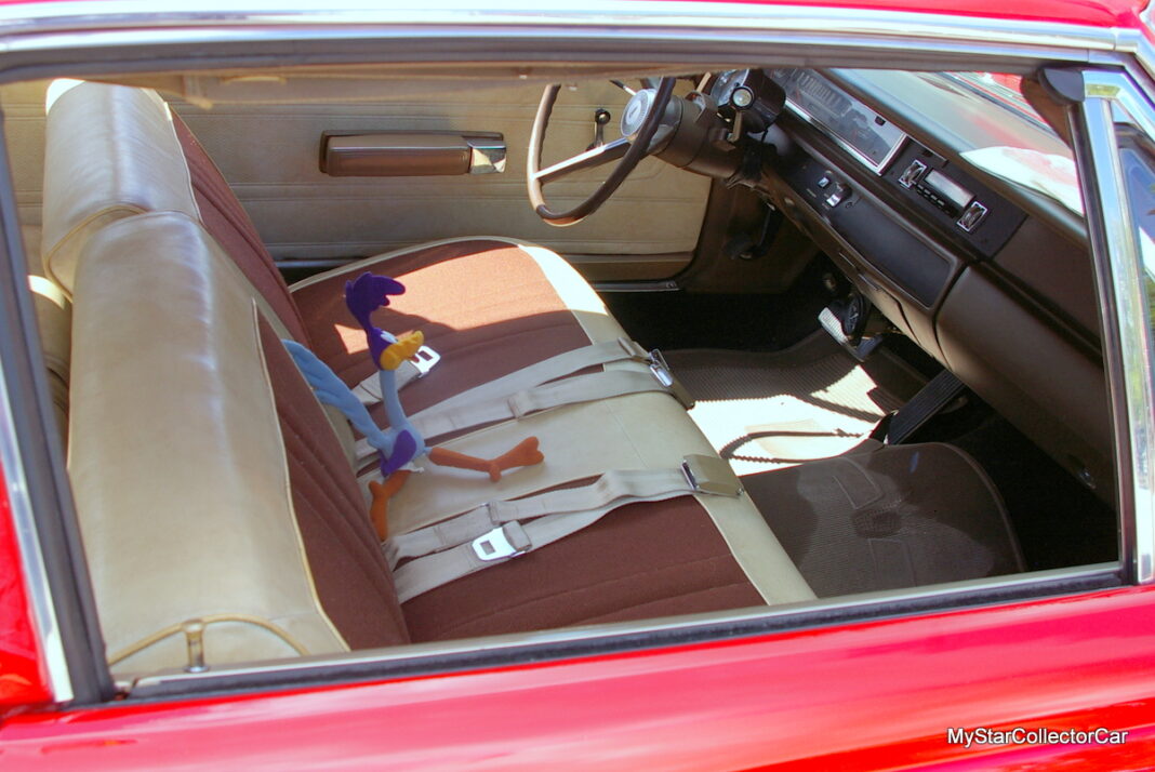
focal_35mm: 27
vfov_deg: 48.0
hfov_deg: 67.3
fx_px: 867
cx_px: 578
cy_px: 386
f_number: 6.7
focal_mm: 18
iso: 200
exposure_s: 1/180
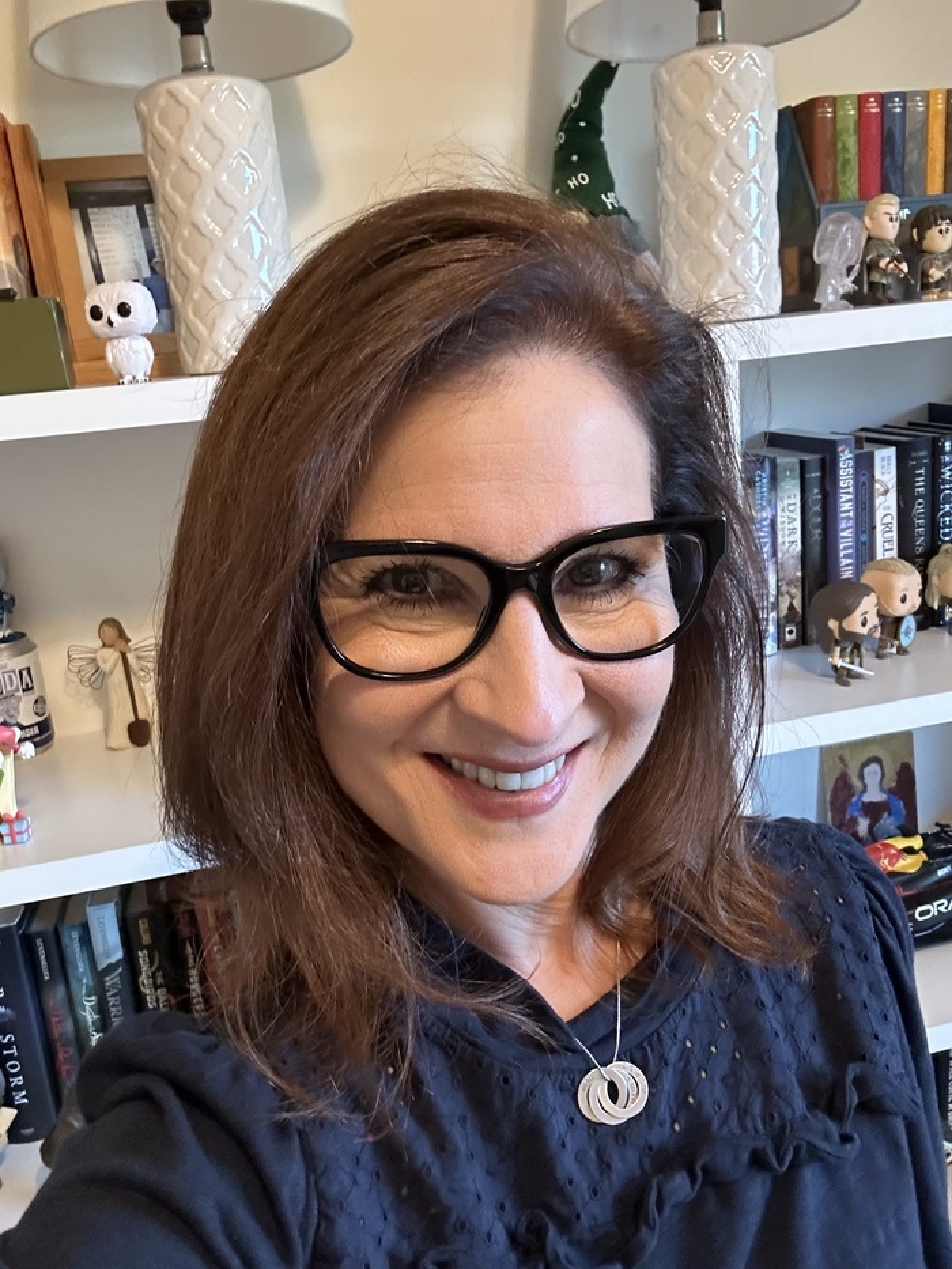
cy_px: 634
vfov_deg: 60.0
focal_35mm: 30
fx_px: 1100
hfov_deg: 46.8
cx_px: 476
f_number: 1.9
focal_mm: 2.69
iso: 320
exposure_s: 1/40
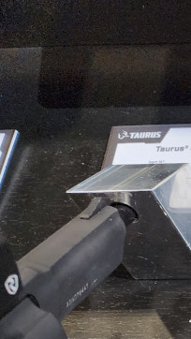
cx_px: 547
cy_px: 413
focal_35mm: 83
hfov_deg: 10.7
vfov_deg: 23.3
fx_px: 746
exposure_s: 1/120
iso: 400
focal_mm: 6.4
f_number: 1.8
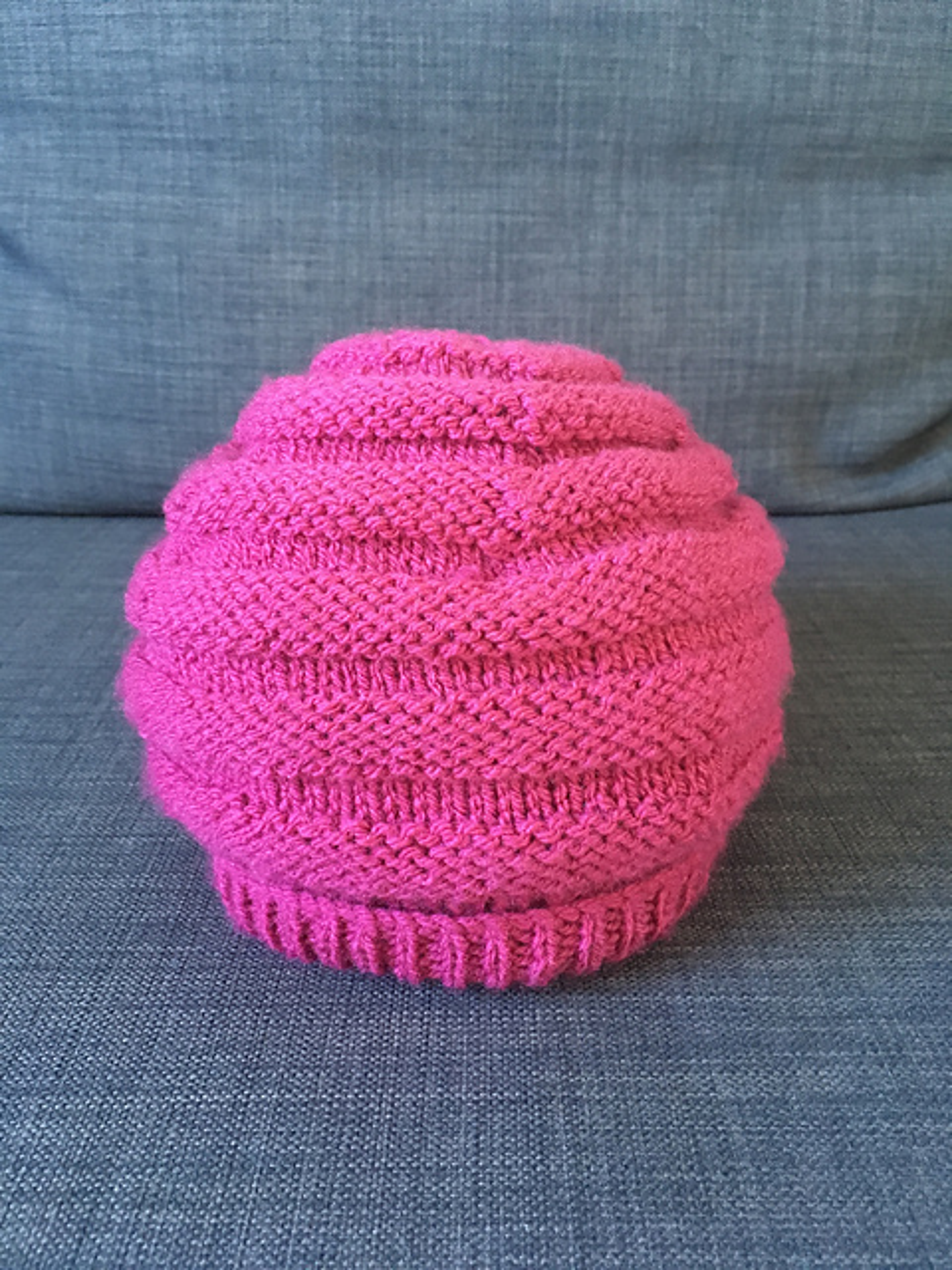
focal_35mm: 29
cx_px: 476
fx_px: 1063
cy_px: 635
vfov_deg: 61.7
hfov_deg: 48.2
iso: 250
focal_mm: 4.15
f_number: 2.2
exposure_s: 1/17
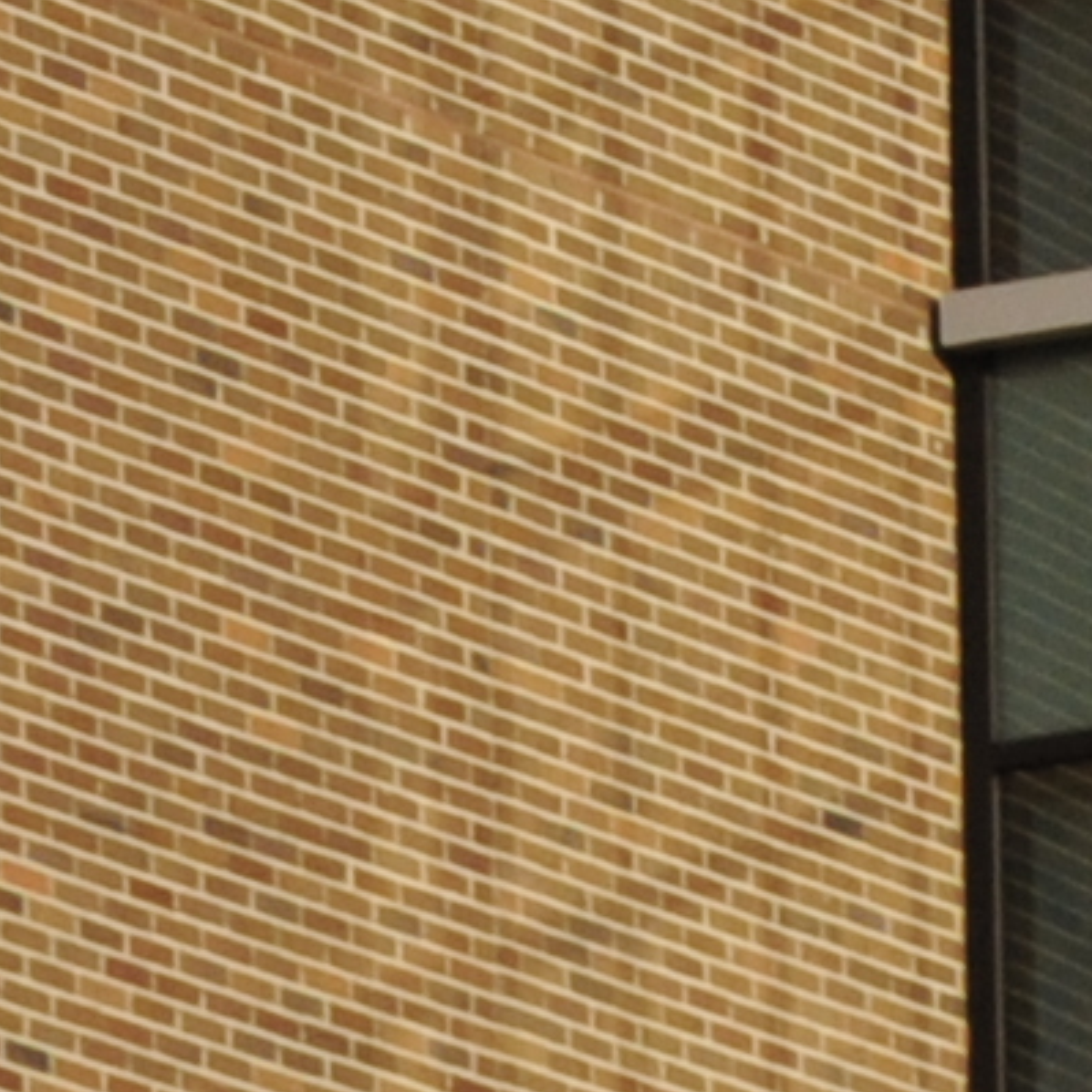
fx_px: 24234
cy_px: 2841
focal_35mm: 679
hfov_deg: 2.5
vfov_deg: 2.6
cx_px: -2307
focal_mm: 75
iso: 1000
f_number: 11
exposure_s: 1/800
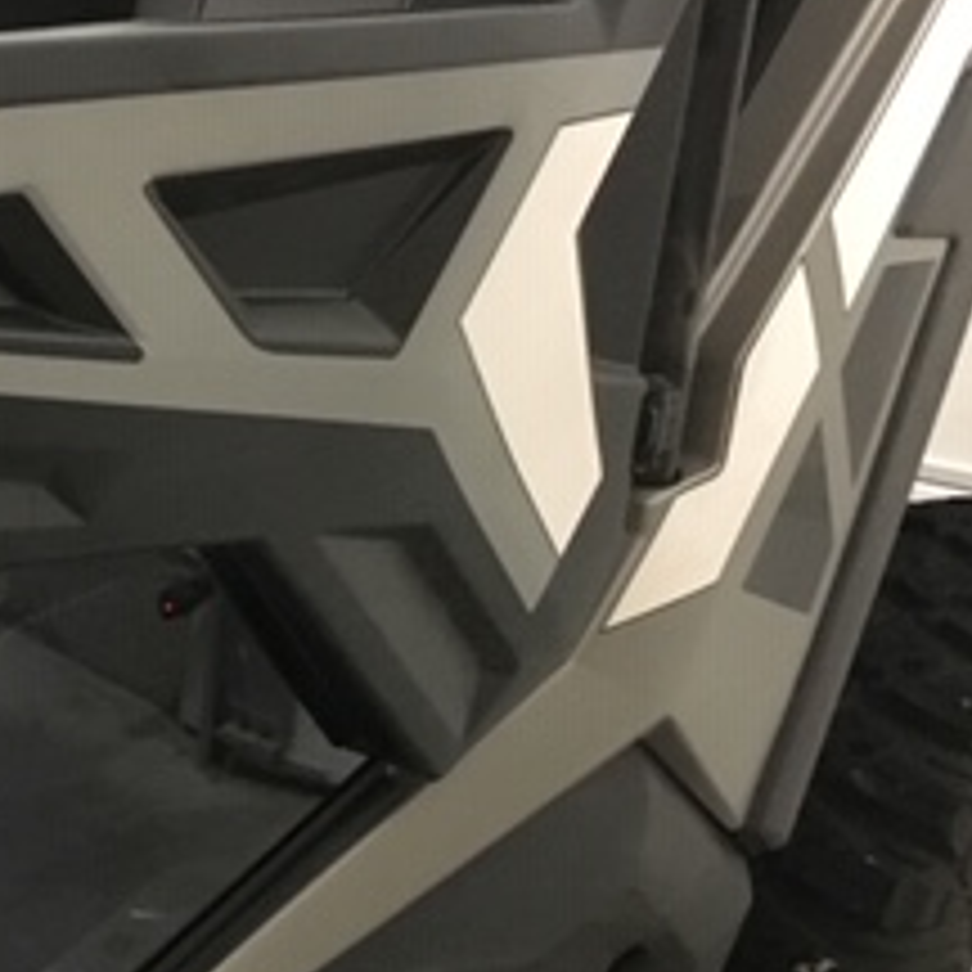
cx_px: -279
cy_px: 814
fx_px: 2414
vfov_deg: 22.4
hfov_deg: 20.8
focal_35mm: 76
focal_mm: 4.15
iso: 320
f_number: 2.2
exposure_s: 1/15
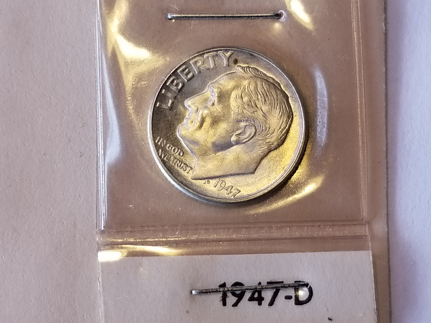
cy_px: 162
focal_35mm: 26
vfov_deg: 53.1
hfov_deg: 67.3
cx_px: 216
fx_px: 324
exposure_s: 1/146
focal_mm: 4.25
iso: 50
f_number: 1.7
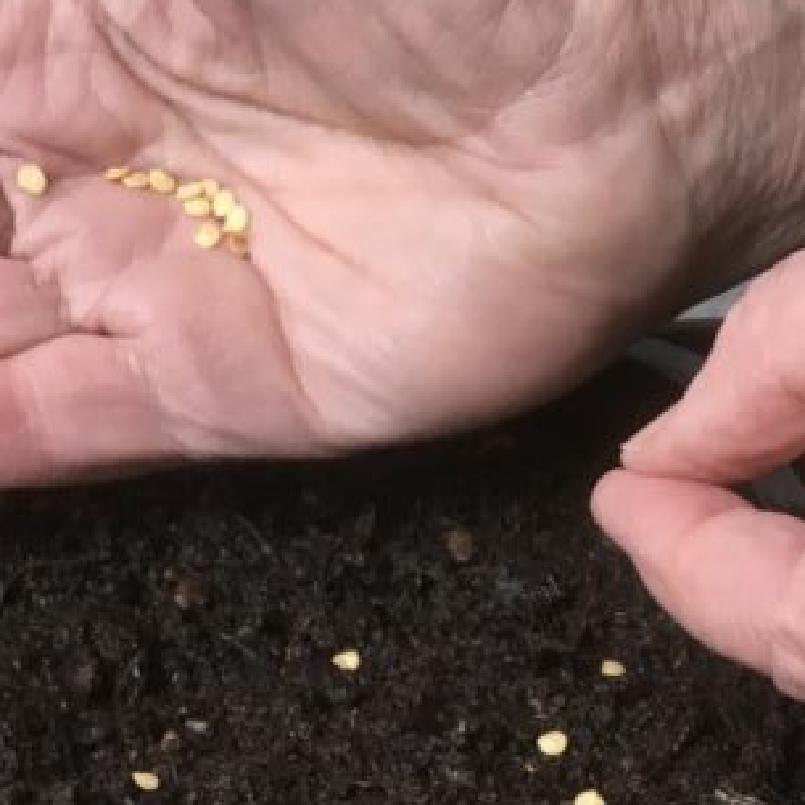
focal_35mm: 86
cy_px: 1320
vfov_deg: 17.4
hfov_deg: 20.1
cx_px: 224
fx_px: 2263
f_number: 2.2
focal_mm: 4.15
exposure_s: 1/33
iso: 50
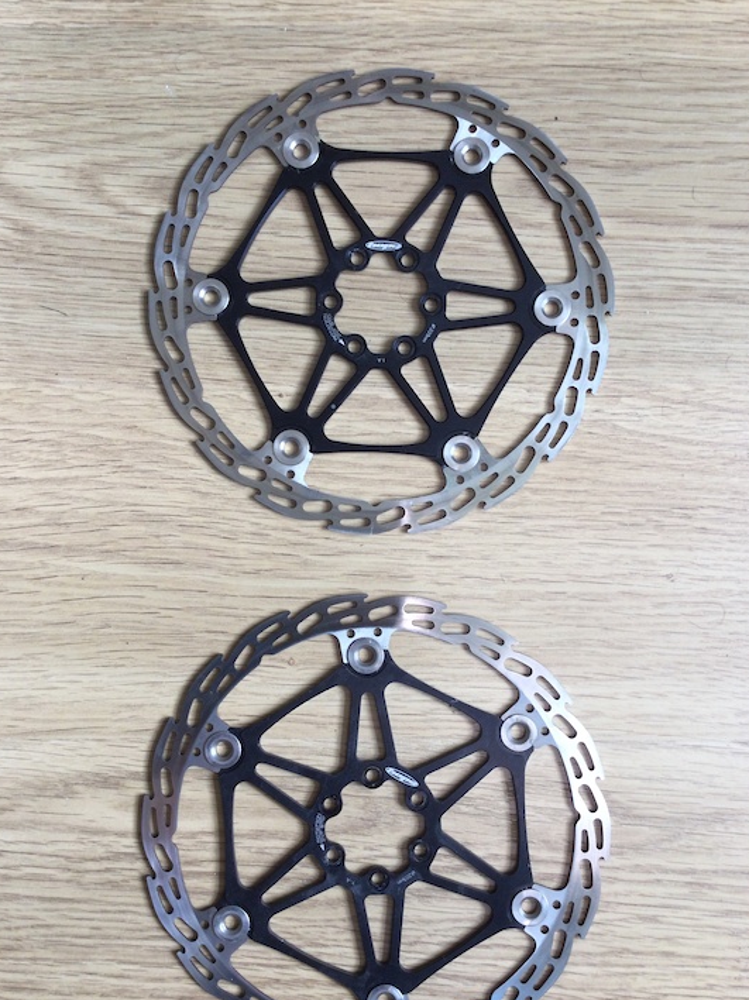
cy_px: 533
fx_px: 1011
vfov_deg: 52.6
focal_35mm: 35
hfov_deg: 40.7
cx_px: 381
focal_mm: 3.3
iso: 32
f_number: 2.4
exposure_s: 1/50
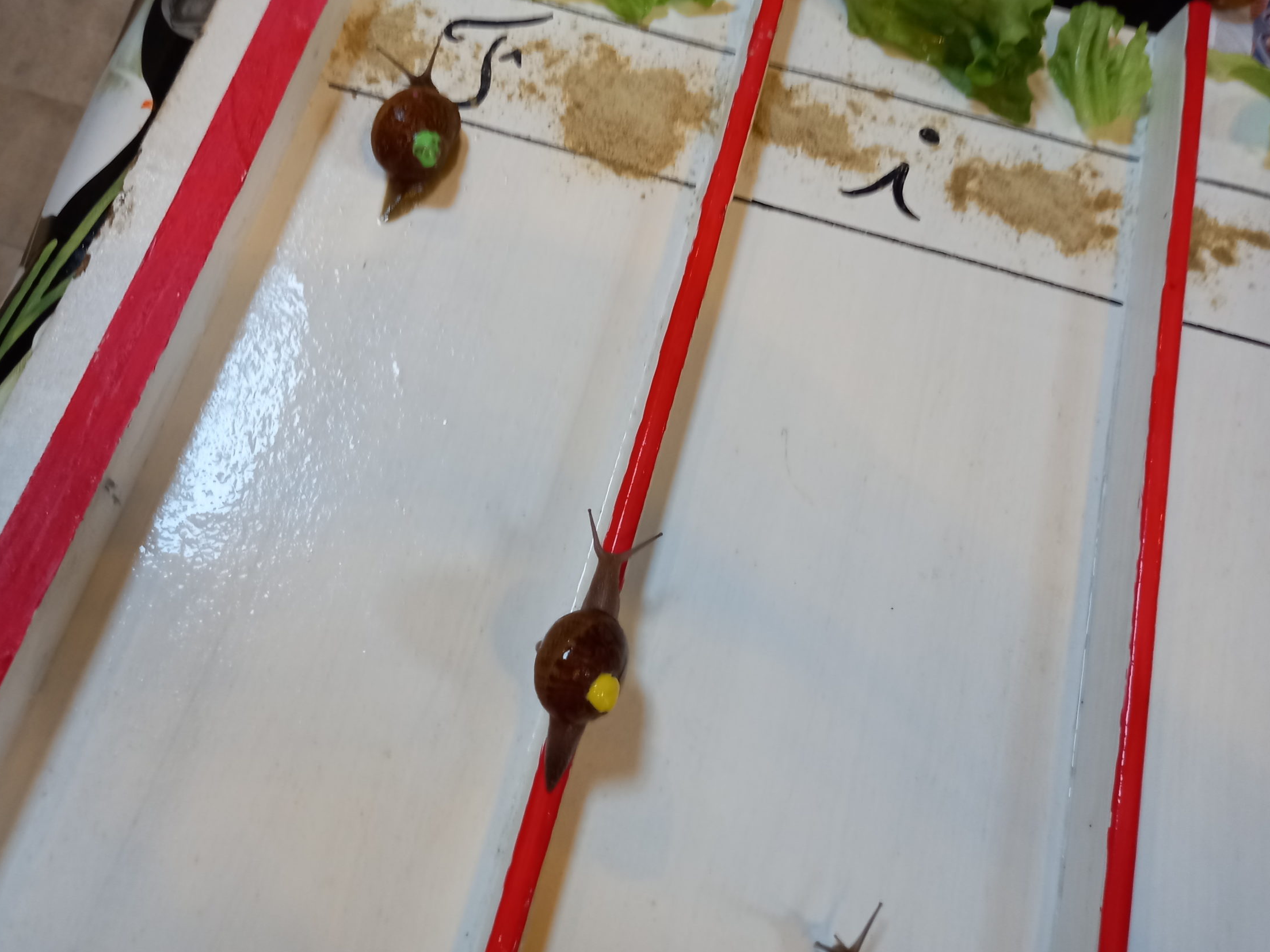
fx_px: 1064
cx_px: 555
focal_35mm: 29
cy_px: 412
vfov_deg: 48.1
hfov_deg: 61.5
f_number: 2
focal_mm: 4.6
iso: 250
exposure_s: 1/33.3
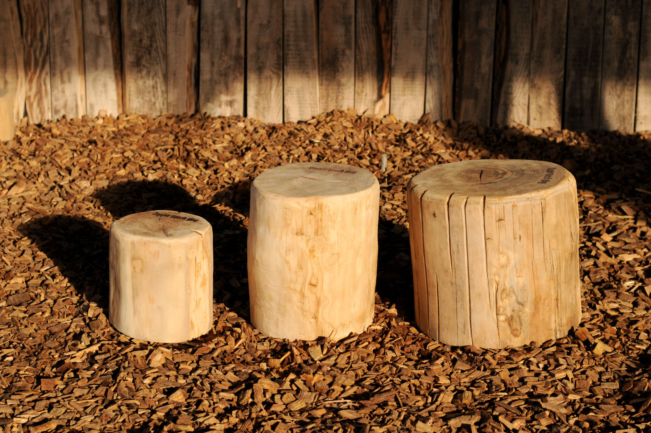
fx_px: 1355
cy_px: 216
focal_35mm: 75
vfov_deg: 18.1
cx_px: 326
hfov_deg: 27.0
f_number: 5
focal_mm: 50
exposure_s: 1/2000
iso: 400
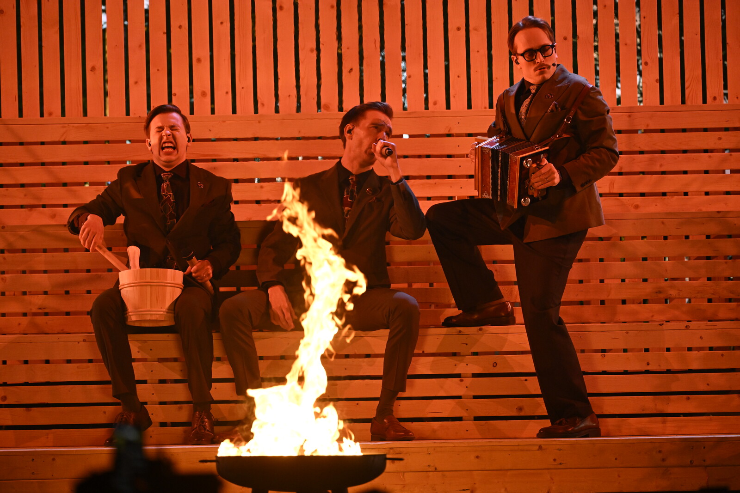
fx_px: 5961
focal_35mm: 290
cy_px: 246
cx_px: 370
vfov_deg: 4.7
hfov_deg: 7.1
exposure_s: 1/320
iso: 3200
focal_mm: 290
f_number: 4
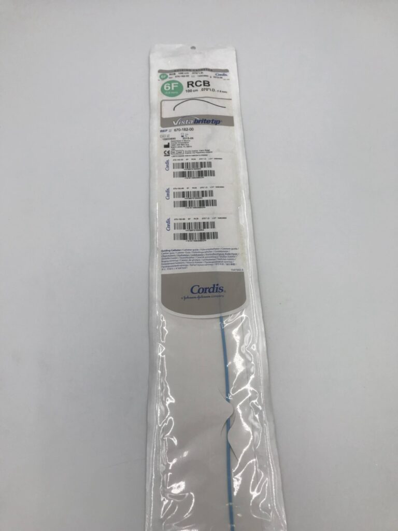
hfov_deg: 49.7
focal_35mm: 28
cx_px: 199
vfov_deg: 63.4
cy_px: 266
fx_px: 429
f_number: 1.8
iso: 20
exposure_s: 1/315
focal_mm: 3.99
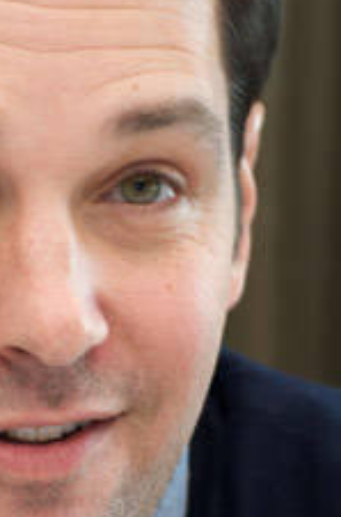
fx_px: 5899
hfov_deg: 3.3
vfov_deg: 5.0
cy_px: 380
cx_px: 81
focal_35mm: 412
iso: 640
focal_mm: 155
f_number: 5.6
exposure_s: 1/60
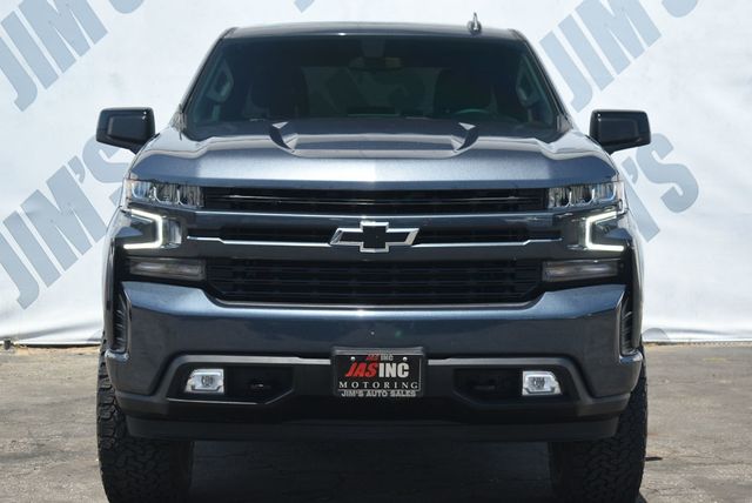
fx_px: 1725
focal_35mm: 82
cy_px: 252
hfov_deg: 24.6
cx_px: 376
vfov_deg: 16.6
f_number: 5.6
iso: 110
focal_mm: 55
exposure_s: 1/100
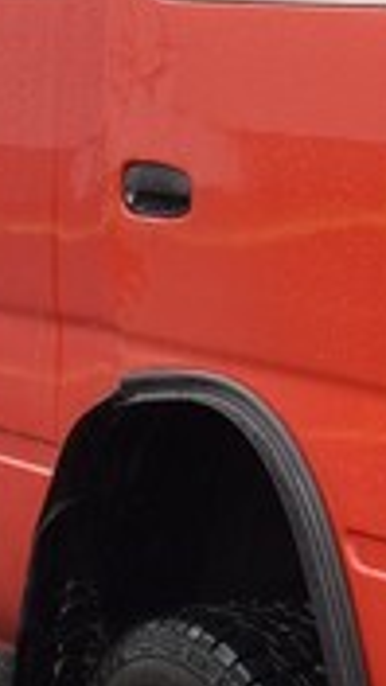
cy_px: 218
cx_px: 507
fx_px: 3069
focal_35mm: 169
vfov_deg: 12.7
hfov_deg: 7.1
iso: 320
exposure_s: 1/250
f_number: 8
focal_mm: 21
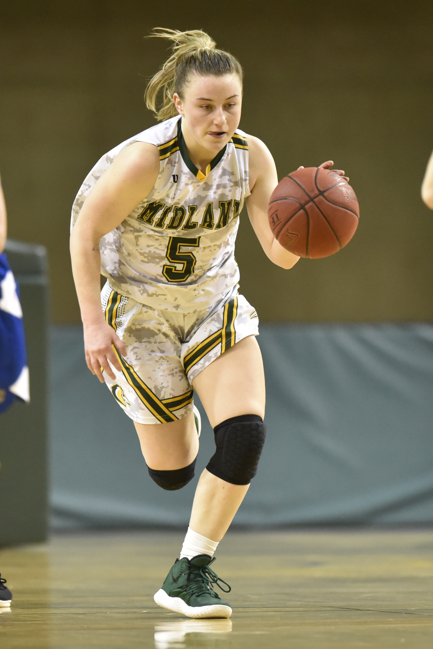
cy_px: 324
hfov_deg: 4.6
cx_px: 216
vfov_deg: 6.9
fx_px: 5413
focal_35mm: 300
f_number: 2.8
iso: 6400
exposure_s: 1/1600
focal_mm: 300
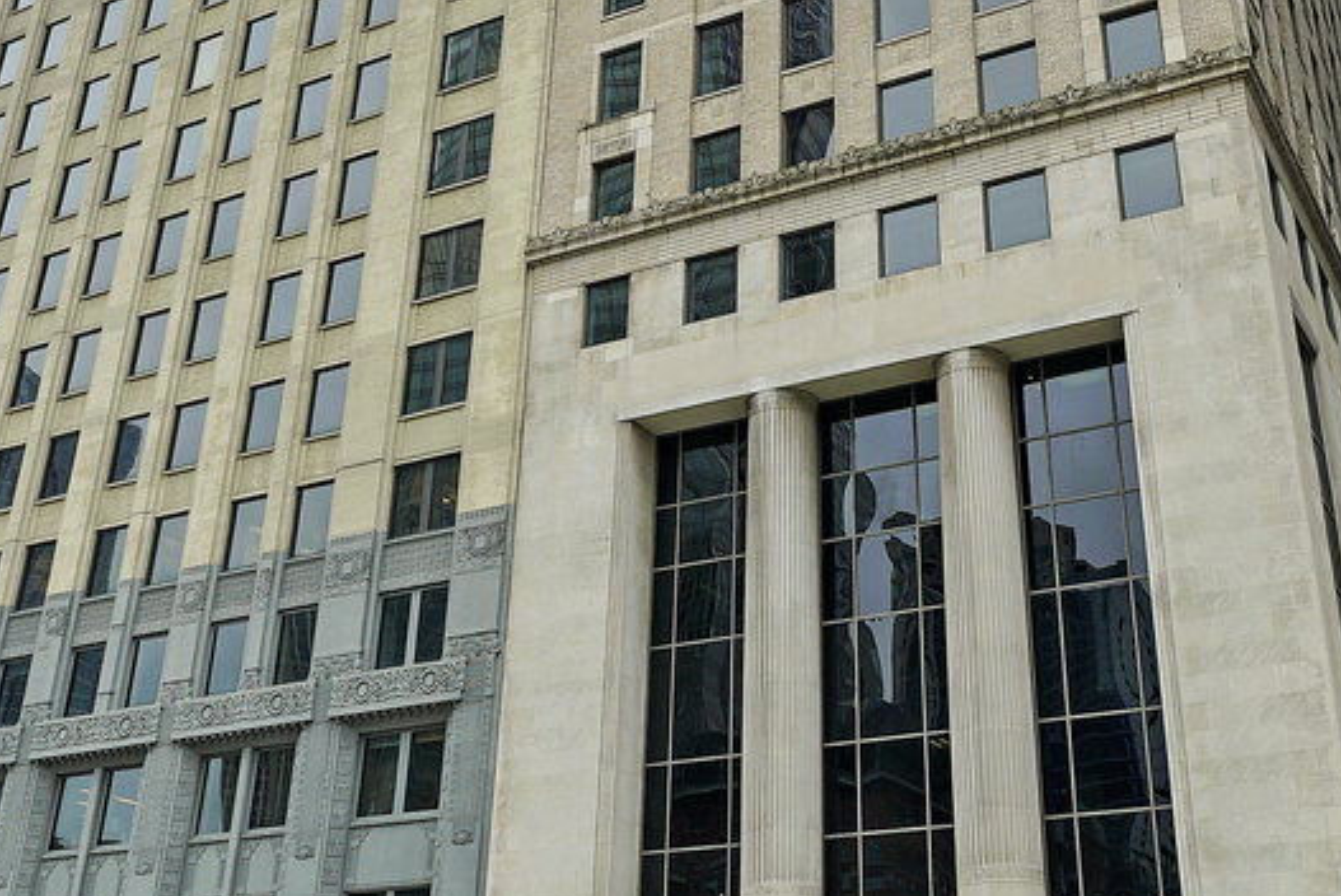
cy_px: 270
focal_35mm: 46
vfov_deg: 29.0
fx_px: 1714
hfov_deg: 42.5
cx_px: 821
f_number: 7.1
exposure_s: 1/100
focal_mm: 15
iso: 100
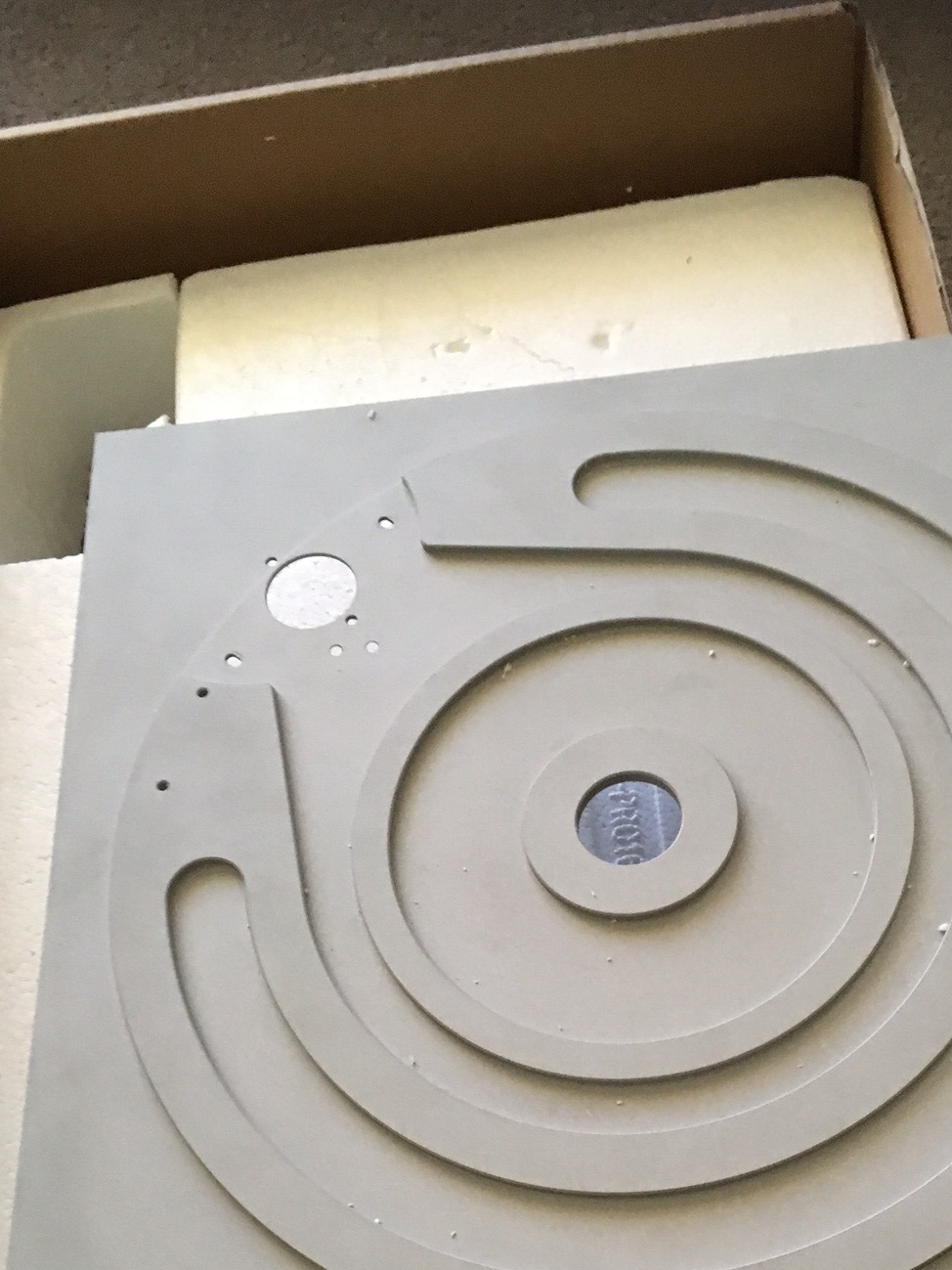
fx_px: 1650
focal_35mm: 45
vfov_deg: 40.7
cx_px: 646
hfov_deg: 31.9
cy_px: 981
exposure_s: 1/17
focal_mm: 4.15
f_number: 2.2
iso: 200
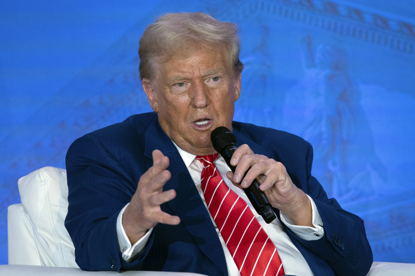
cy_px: 138
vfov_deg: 3.4
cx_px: 208
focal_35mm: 400
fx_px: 4609
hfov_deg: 5.2
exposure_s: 1/500
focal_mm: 400
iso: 2000
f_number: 4
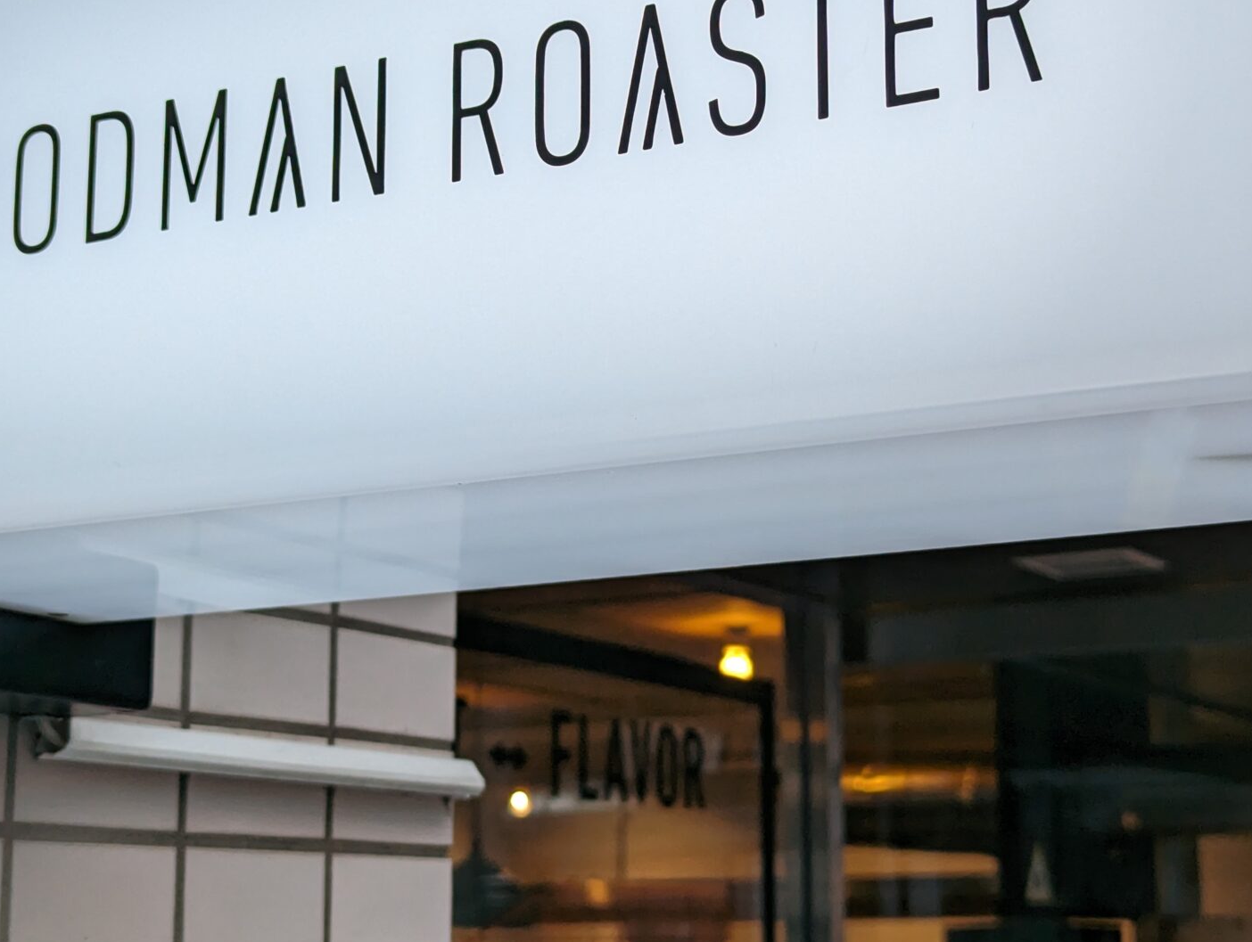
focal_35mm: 70
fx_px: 2535
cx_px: 695
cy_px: 458
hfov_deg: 27.7
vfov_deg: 21.1
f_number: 1.85
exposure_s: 1/950
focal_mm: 6.81
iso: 93
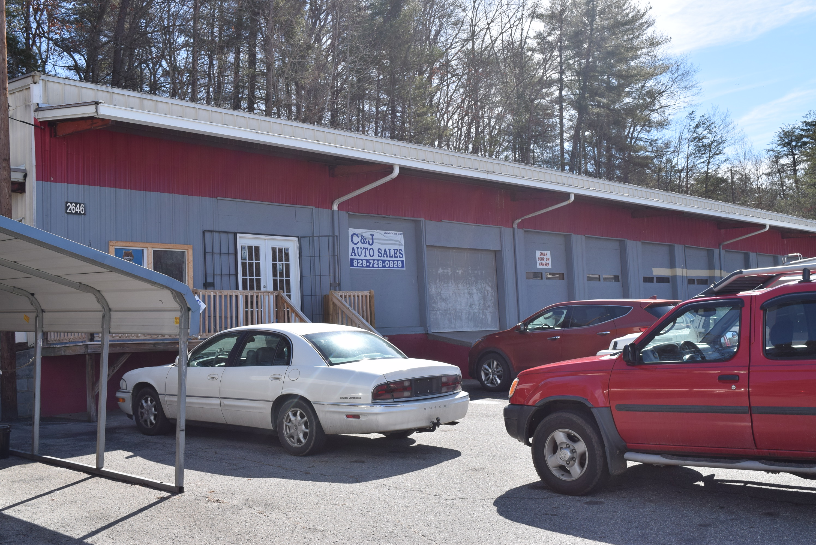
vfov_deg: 33.1
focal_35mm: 40
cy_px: 272
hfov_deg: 47.9
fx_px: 919
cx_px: 408
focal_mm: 27
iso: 200
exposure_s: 1/400
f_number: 10
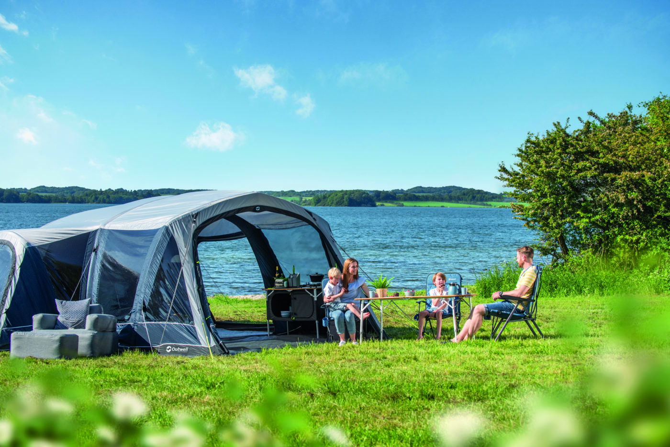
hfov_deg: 28.8
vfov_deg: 19.5
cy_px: 224
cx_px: 335
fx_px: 1303
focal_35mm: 70
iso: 320
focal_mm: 70
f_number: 5.6
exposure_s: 1/2000
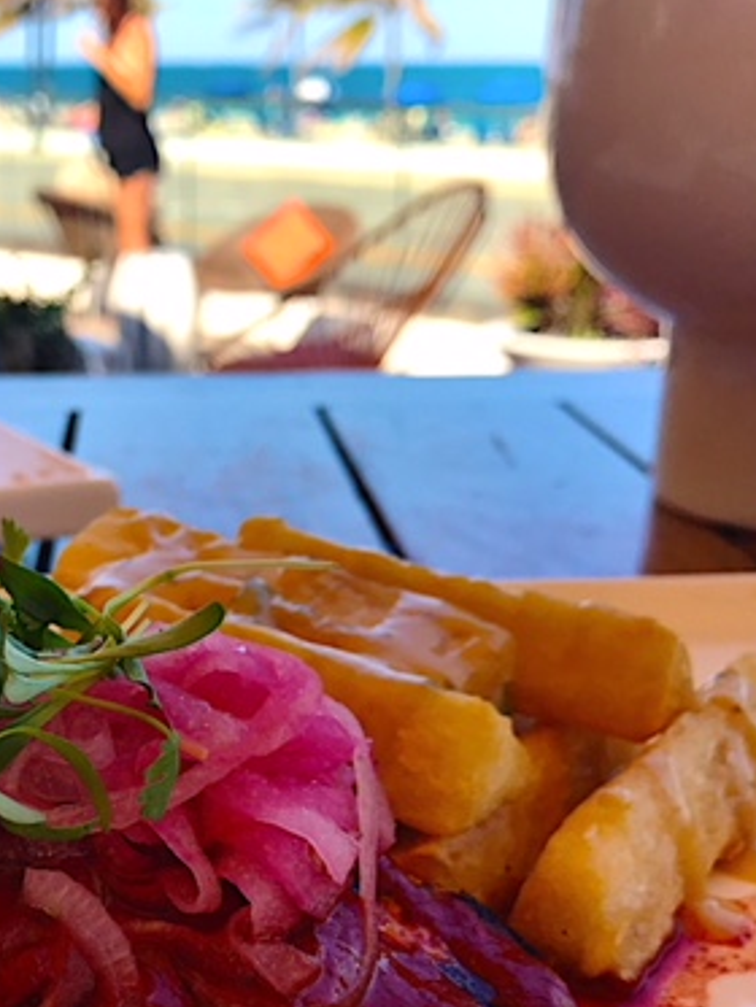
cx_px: 202
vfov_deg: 38.7
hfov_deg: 29.9
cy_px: 745
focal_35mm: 48
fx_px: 1397
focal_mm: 3.99
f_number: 1.8
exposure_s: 1/997
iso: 20
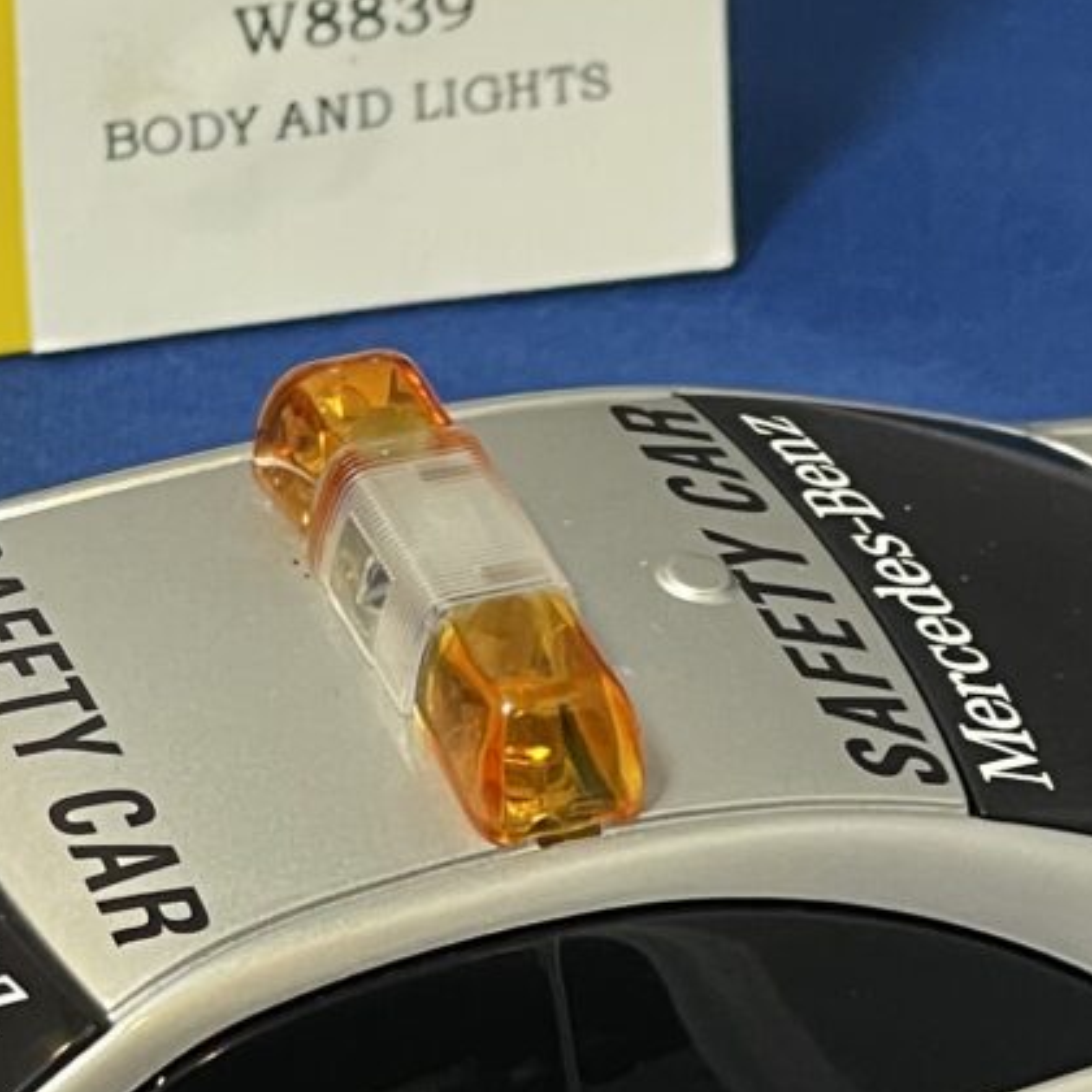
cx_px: 23
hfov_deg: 7.8
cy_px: 1227
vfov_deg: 7.8
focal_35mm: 224
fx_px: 7995
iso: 160
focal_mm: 6
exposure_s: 1/120
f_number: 2
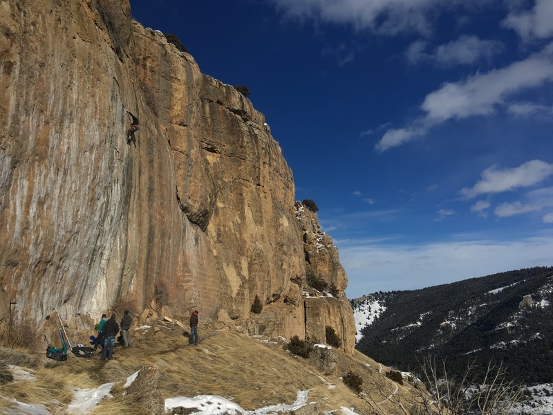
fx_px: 463
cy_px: 208
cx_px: 276
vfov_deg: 48.2
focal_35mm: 29
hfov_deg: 61.7
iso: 25
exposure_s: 1/3205
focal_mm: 4.15
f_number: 2.2
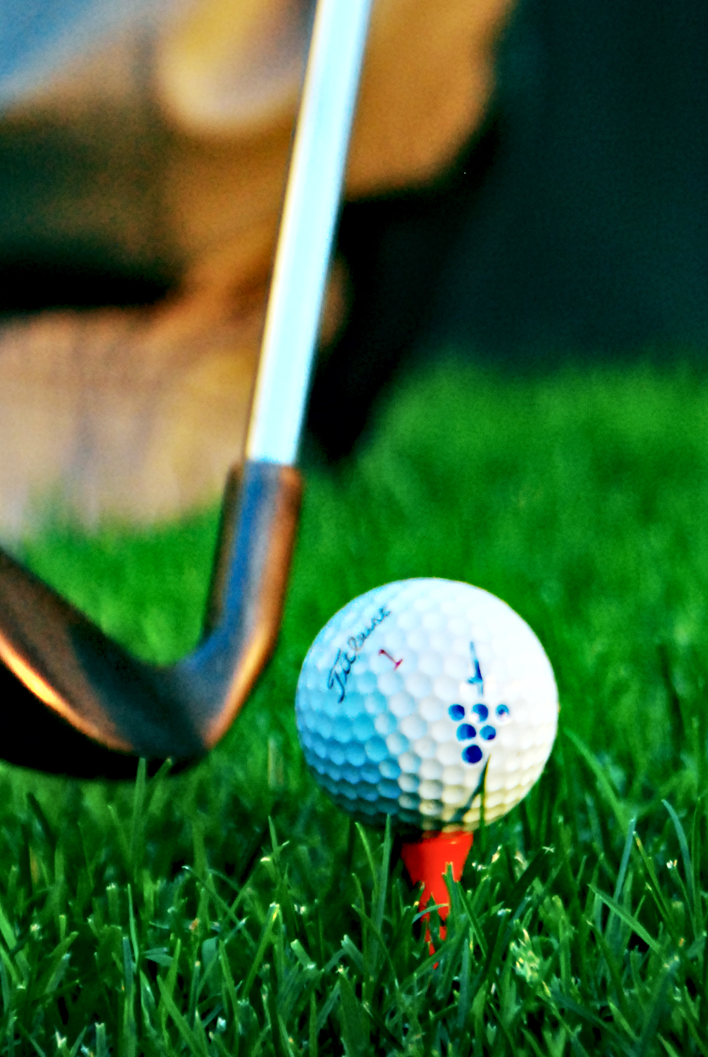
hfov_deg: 3.6
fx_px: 11205
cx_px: 285
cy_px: 252
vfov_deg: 5.4
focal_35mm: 381
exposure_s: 1/30
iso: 900
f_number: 5.6
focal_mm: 130
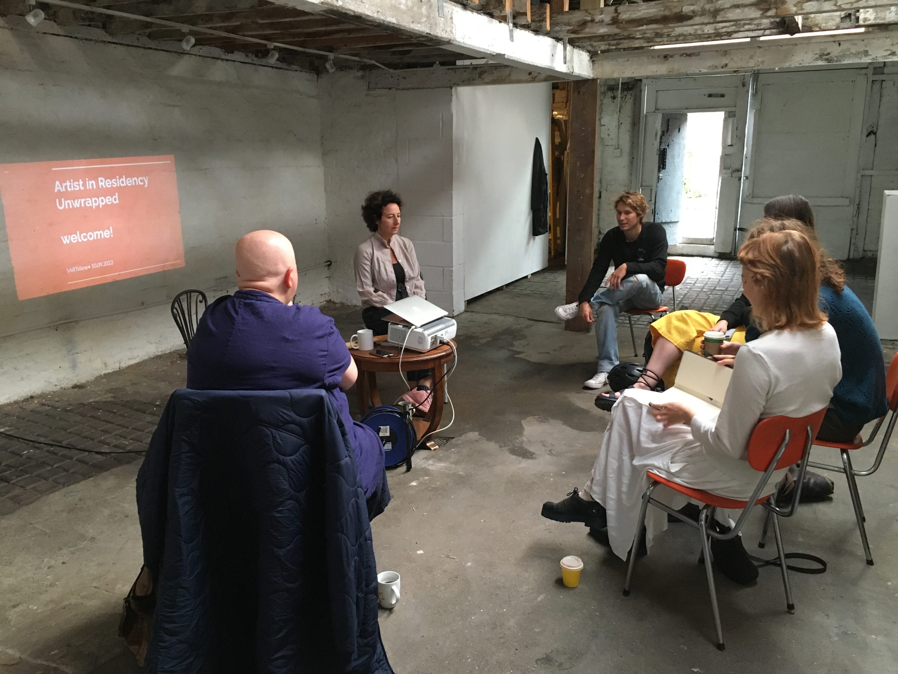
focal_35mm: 29
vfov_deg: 48.2
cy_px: 337
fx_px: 752
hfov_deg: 61.7
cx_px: 449
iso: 250
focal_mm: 4.15
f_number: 2.2
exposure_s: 1/33
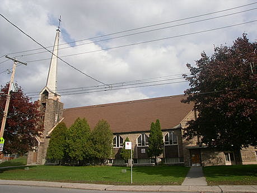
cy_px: 96
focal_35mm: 38
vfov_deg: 37.7
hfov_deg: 49.0
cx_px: 128
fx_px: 282
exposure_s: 1/254
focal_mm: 8
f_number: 7.6
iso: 100
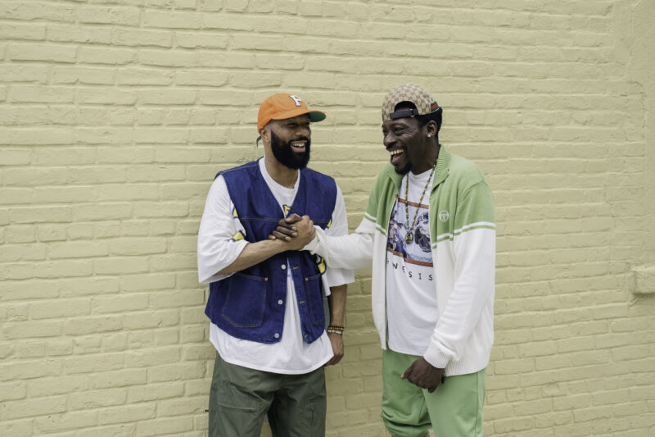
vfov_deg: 37.8
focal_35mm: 35
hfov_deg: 54.4
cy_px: 218
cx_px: 328
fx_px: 637
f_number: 5.6
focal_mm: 35
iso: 100
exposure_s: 1/250
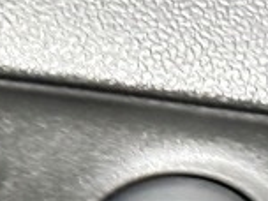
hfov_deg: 6.1
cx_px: -83
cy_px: 176
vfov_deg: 4.6
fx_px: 2501
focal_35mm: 323
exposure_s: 1/30
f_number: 1.78
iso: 500
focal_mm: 6.86
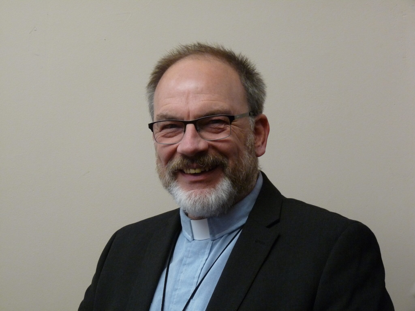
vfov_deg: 15.1
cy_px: 156
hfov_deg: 20.0
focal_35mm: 98
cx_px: 208
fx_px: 1175
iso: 400
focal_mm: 17.4
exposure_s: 1/30
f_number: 3.4
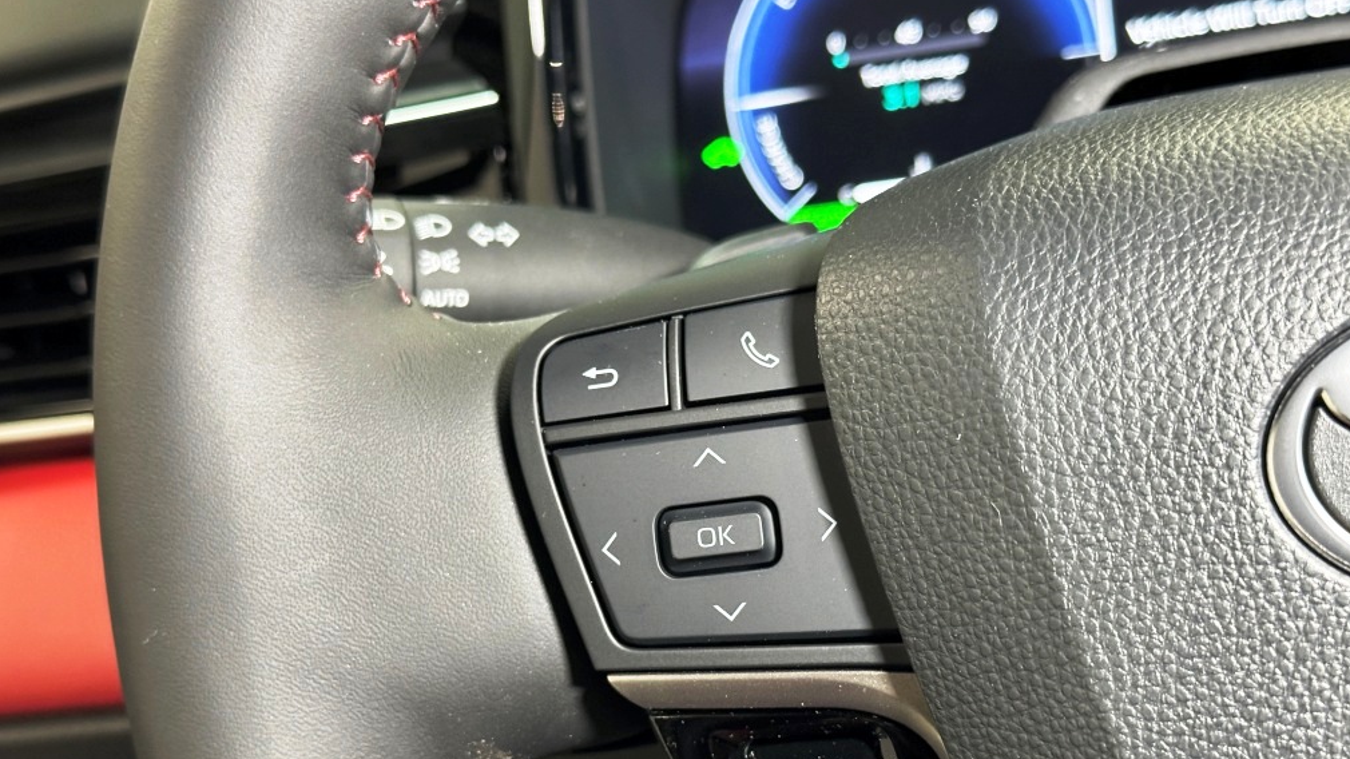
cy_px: 497
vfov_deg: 22.5
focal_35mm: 53
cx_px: 683
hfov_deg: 39.2
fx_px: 1897
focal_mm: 6.86
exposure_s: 1/30
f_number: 1.78
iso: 500
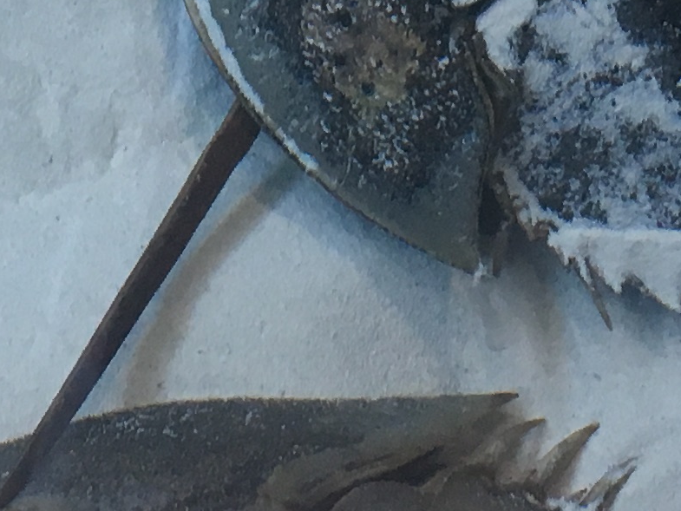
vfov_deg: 9.8
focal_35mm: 149
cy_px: -162
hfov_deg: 13.1
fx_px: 2932
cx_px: 38
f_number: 2.2
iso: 64
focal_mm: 4.15
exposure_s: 1/30
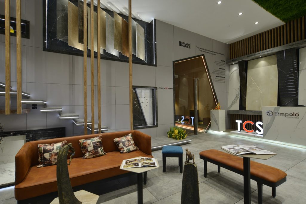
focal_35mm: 18
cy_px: 102
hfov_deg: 90.0
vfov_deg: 67.5
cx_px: 153
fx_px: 153
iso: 100
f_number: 11
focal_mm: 18
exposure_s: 1/4
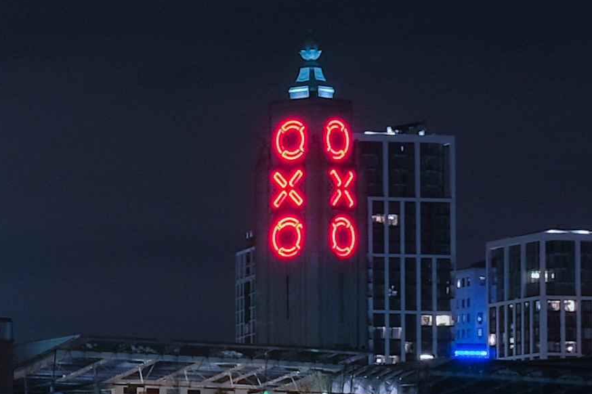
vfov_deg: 5.5
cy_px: 397
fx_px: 4109
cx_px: -643
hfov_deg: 7.8
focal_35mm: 250
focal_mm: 23
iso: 160
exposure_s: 10
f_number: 11
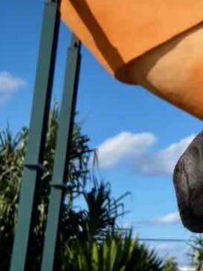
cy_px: 99
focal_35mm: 91
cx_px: 333
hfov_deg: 14.7
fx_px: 713
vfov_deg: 21.5
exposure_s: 1/2817
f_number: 1.8
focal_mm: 4.25
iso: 32
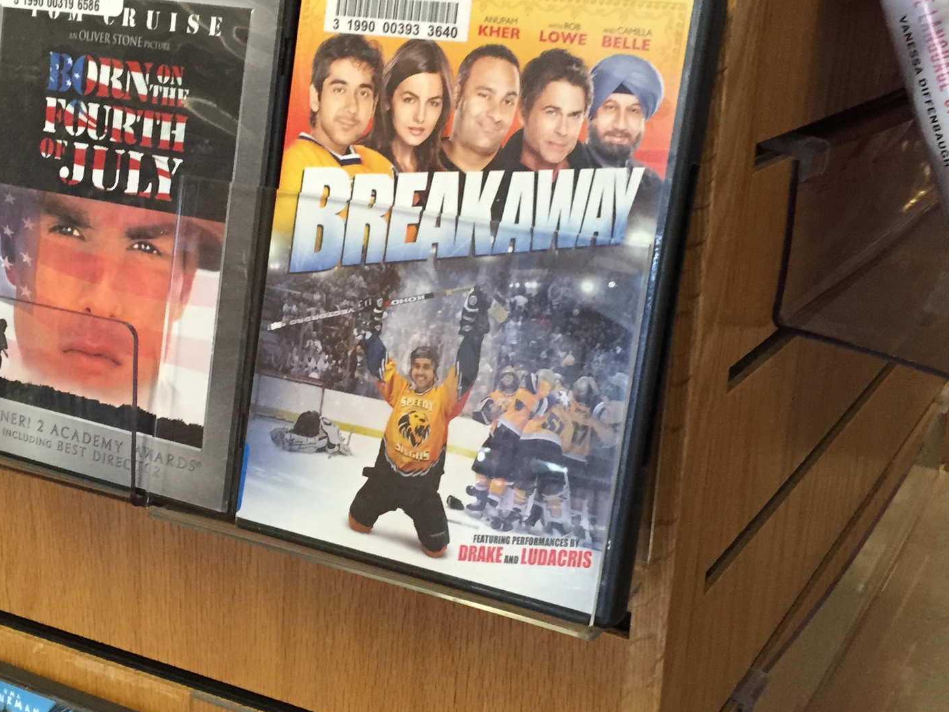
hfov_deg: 36.7
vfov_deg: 28.0
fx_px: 1426
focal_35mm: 52
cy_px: 375
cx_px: 401
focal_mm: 4.15
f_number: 2.2
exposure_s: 1/30
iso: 200
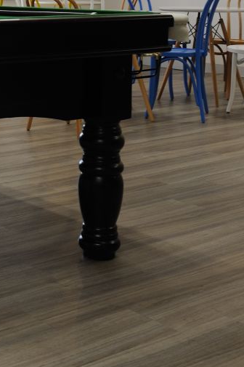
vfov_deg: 25.7
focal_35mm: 76
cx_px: -89
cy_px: 23
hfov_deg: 16.7
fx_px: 774
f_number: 5.6
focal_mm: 24
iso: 400
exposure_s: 1/40
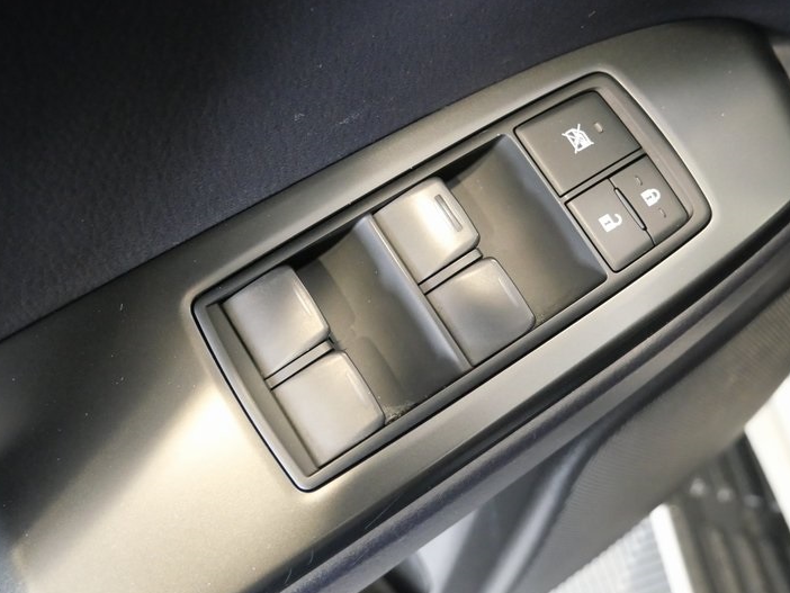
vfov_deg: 40.6
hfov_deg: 52.6
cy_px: 241
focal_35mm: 35
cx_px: 400
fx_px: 799
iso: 3200
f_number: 3.5
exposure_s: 1/30
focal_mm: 12
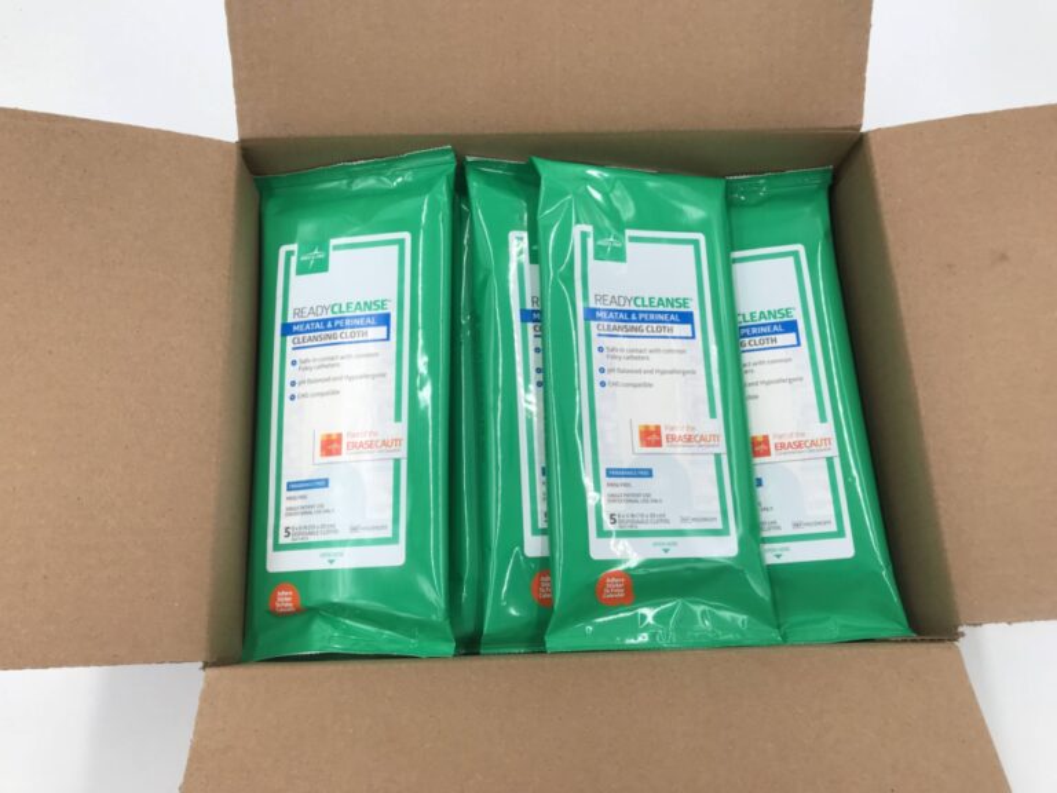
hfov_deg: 63.4
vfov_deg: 49.7
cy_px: 396
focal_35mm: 28
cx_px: 528
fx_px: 855
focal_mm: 3.99
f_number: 1.8
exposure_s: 1/120
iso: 25
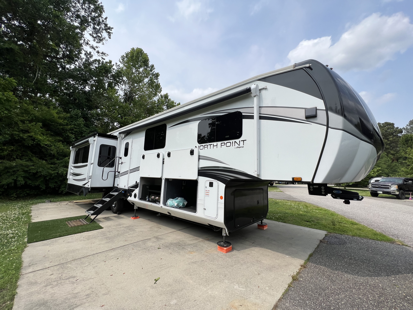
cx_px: 206
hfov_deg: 106.2
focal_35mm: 13
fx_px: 155
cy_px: 155
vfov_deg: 89.9
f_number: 1.8
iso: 32
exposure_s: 1/2320
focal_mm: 1.57
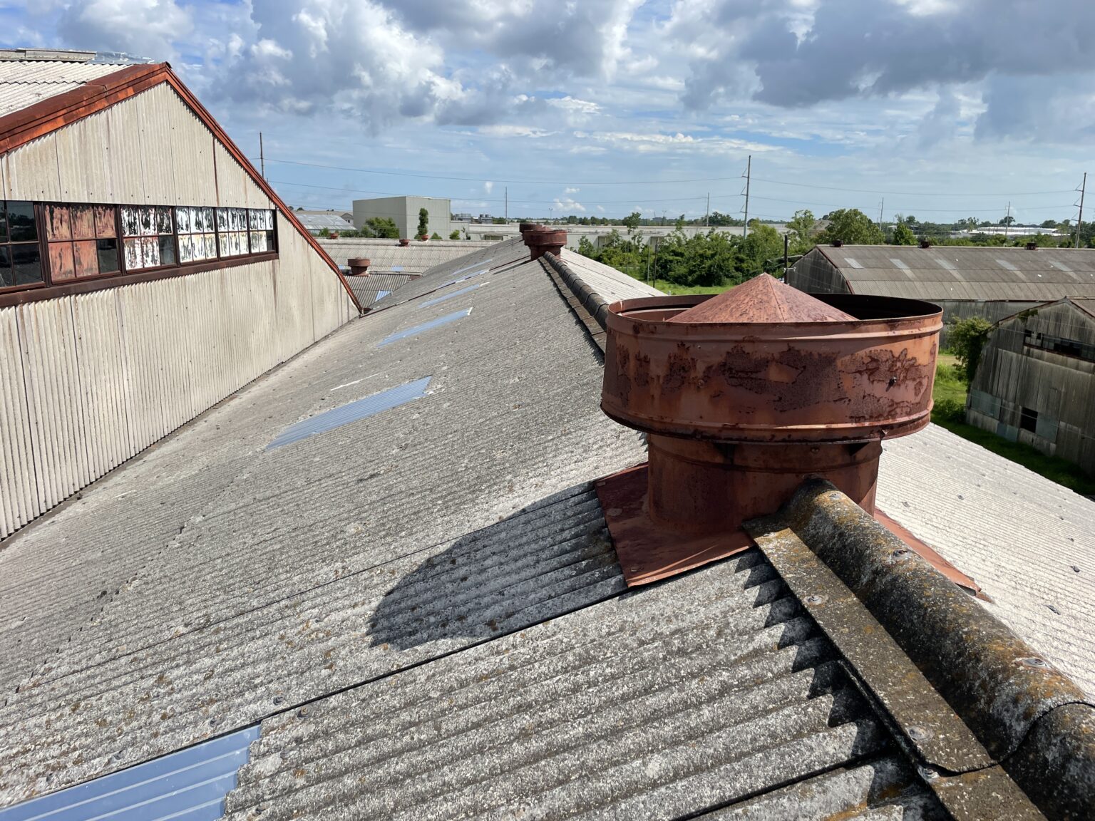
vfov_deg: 53.1
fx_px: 822
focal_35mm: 26
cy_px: 410
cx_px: 548
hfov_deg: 67.3
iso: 32
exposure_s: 1/4651
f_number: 1.6
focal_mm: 4.2
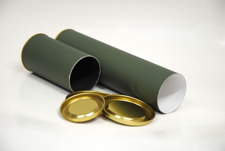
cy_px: 76
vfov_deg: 12.2
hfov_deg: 18.2
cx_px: 112
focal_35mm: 112
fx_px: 704
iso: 100
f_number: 5.3
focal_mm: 75
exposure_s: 1/1.6
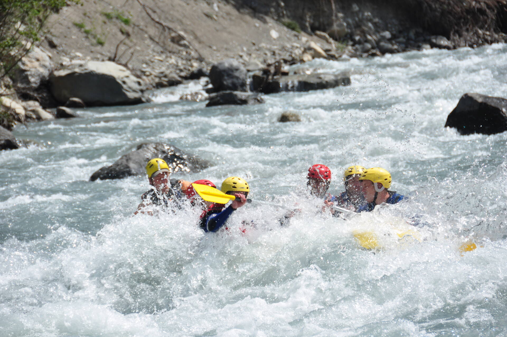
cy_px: 168
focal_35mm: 225
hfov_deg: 9.2
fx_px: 3165
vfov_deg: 6.1
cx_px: 254
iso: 200
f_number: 5.6
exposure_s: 1/1000
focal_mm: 150
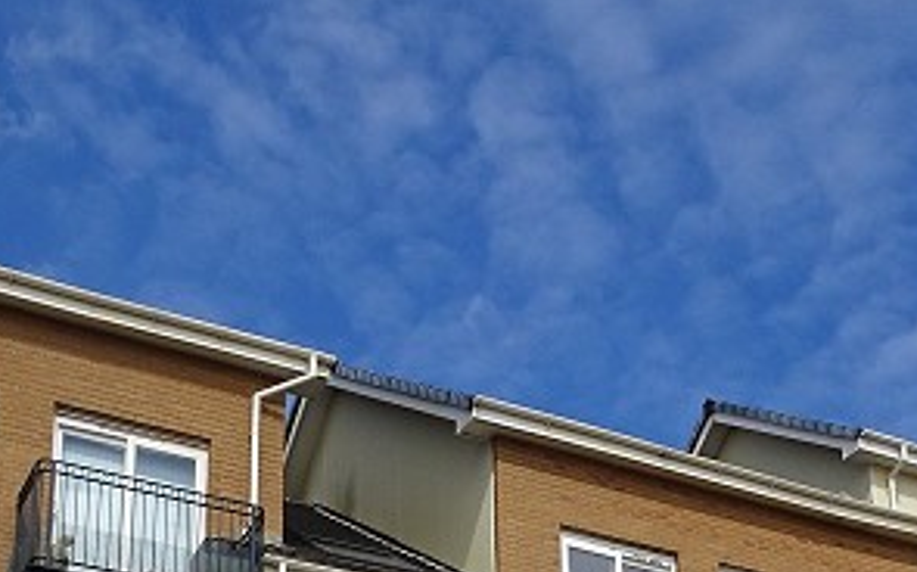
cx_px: 528
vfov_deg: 17.0
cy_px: 870
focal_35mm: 69
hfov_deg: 29.8
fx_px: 1723
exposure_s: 1/1250
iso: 80
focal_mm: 4.1
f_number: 3.5
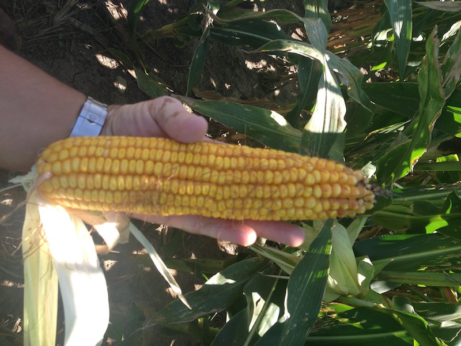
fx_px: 439
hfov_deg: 55.4
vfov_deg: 42.9
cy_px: 173
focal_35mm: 33
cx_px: 230
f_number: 2.4
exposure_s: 1/323
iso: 50
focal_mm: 4.13
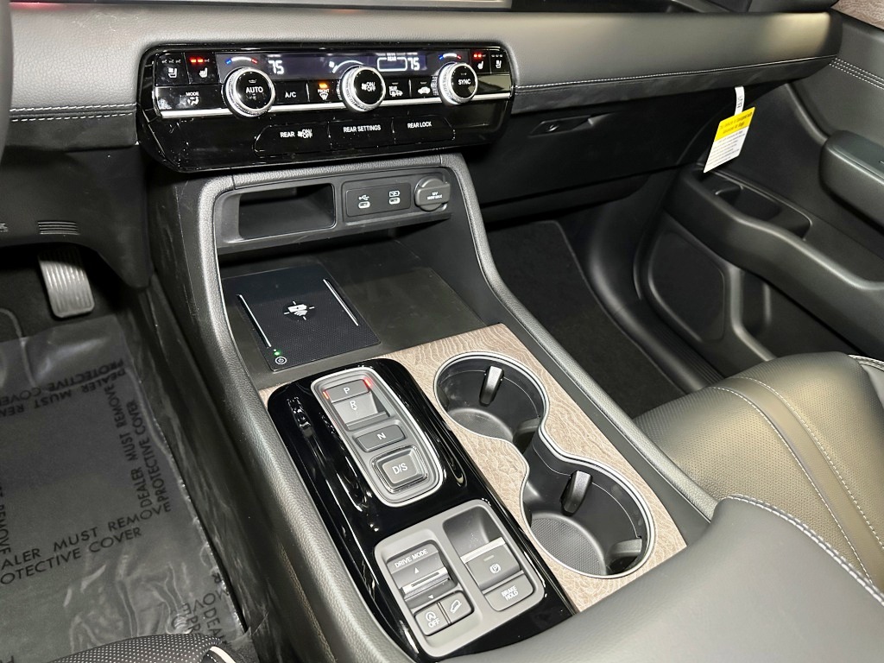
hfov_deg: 71.6
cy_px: 332
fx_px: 613
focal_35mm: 24
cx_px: 442
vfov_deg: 56.8
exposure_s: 1/30
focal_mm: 6.86
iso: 800
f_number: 1.78
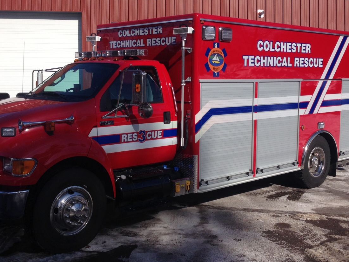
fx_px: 494
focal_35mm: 49
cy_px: 117
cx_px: 167
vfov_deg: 29.6
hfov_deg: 38.9
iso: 50
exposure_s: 1/2358
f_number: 2.4
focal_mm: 4.12
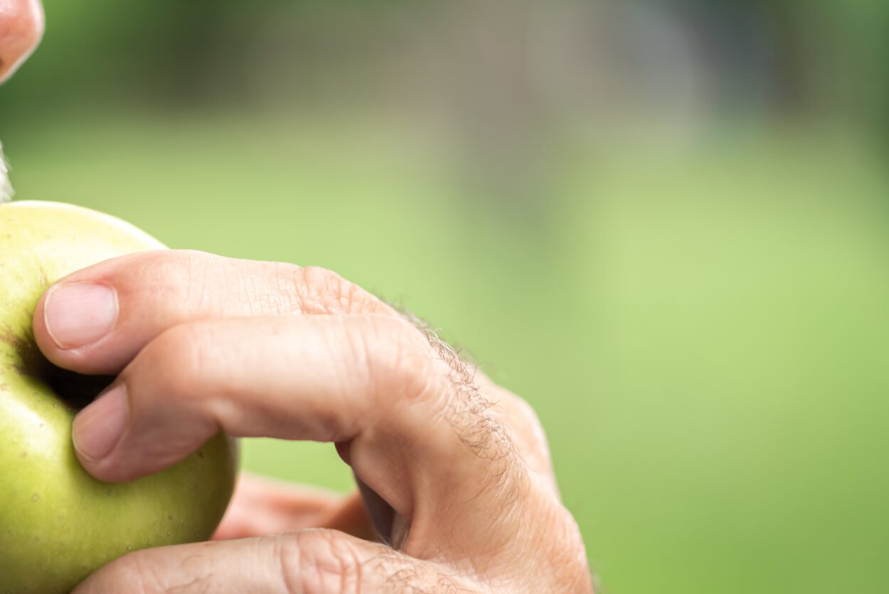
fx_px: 4250
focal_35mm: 172
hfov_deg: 11.9
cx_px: 188
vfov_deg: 8.0
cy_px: 375
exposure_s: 1/320
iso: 250
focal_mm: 105
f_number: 3.5
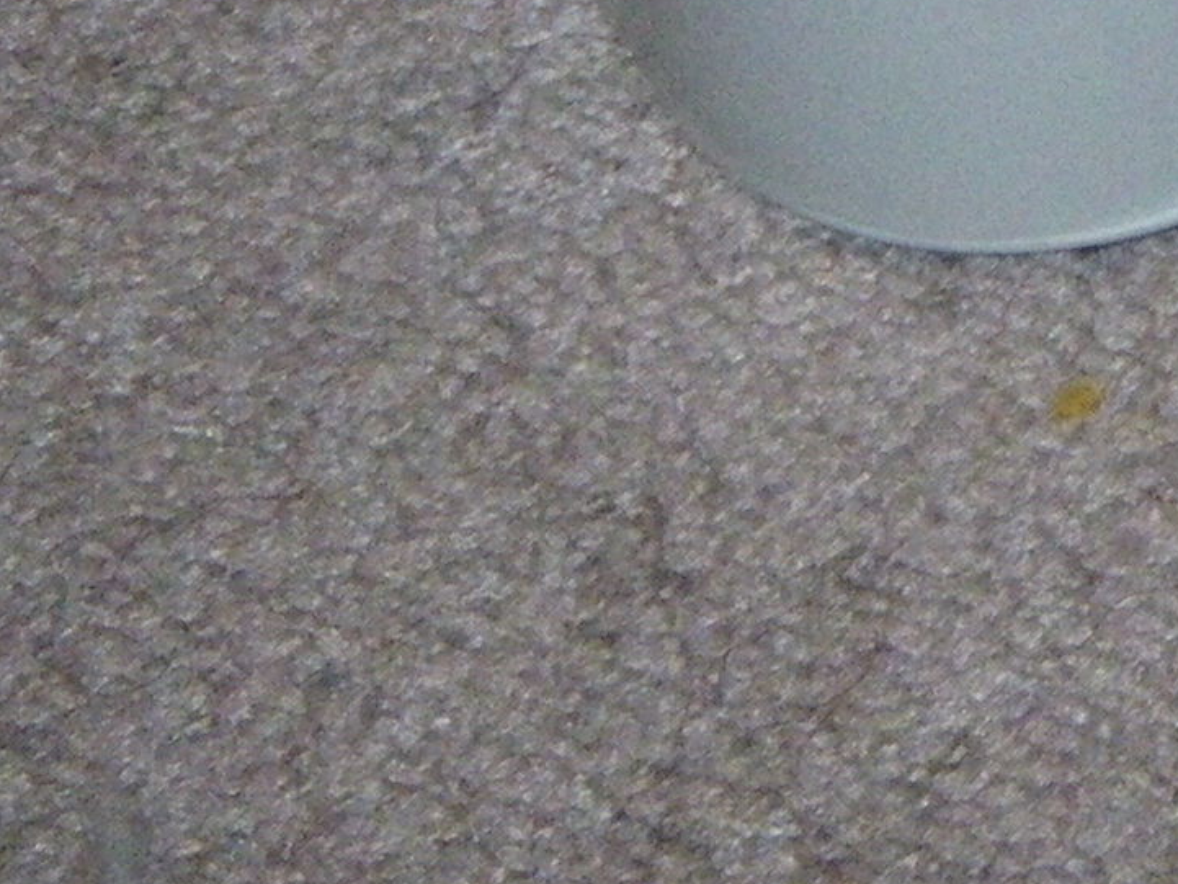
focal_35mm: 172
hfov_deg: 10.4
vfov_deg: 8.2
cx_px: 2454
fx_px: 5854
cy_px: -953
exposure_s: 1/50
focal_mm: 6.1
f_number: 3.8
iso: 400
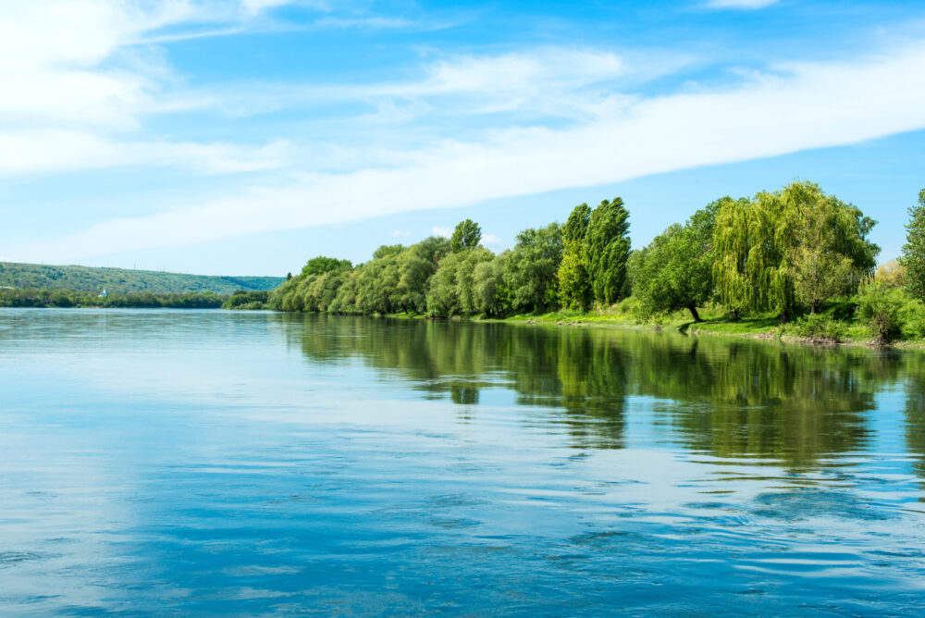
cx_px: 462
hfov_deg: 39.6
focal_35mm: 50
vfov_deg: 27.0
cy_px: 309
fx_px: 1285
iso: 100
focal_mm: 50
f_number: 7.1
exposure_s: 1/320
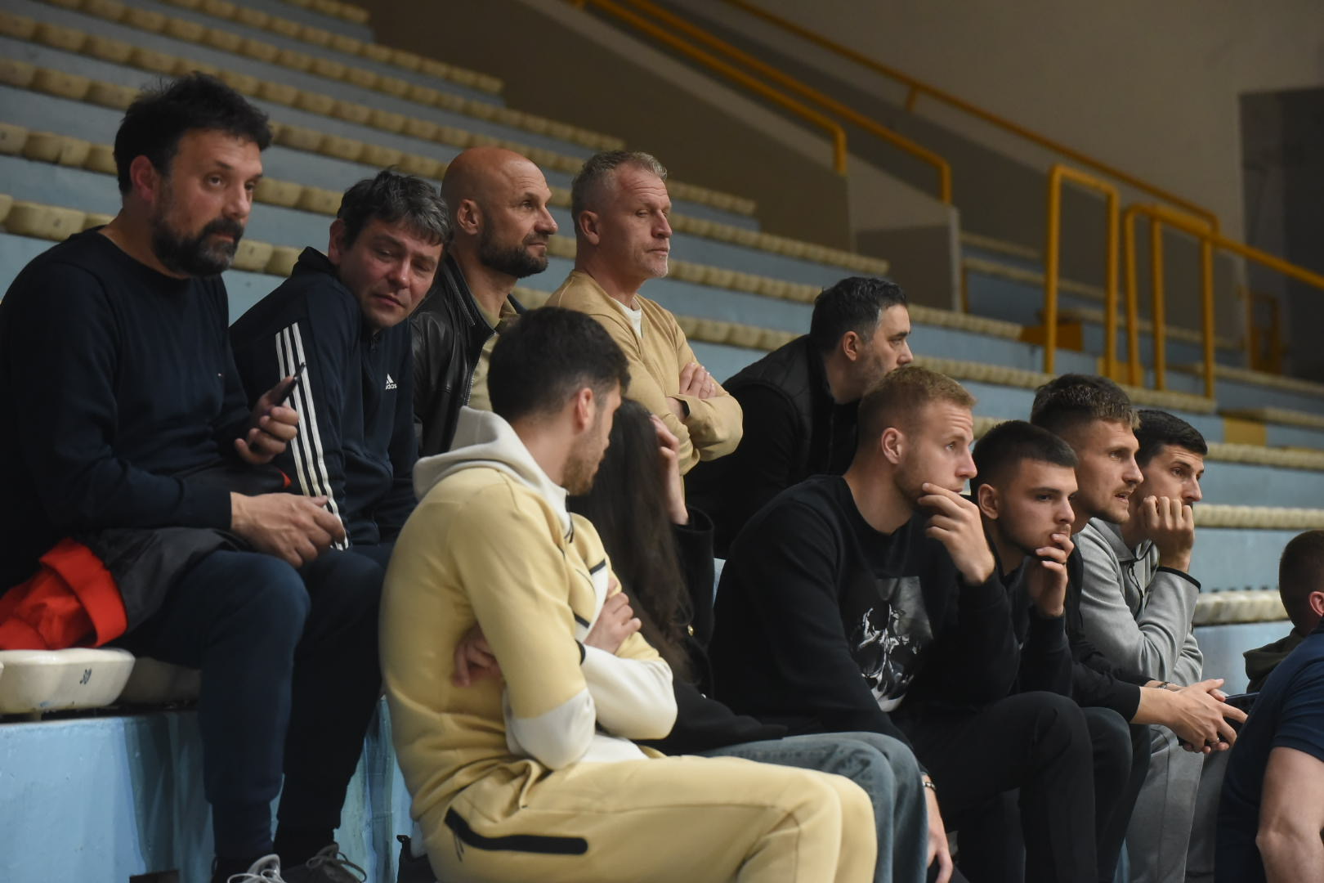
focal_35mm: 130
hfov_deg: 15.8
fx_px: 4781
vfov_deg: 10.5
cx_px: 662
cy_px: 442
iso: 5000
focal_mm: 130
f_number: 6.3
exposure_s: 1/200
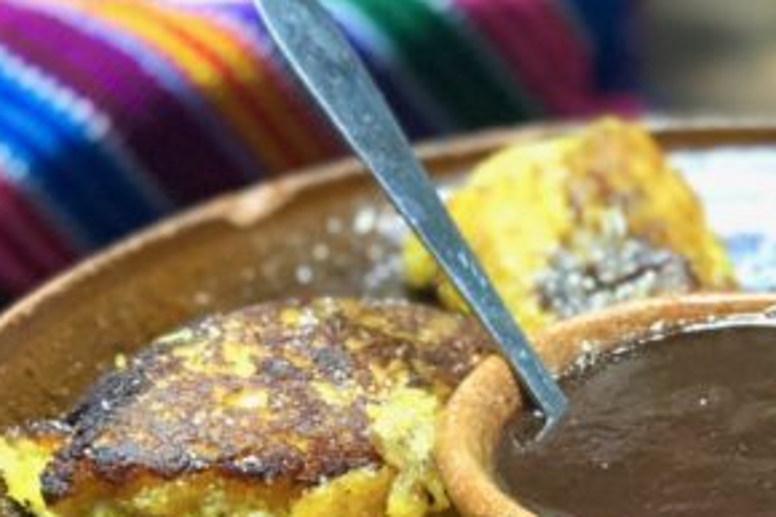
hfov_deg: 13.0
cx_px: 672
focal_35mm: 157
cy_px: 426
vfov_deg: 8.7
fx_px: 3382
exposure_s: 1/60
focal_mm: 6.6
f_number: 2.8
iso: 500
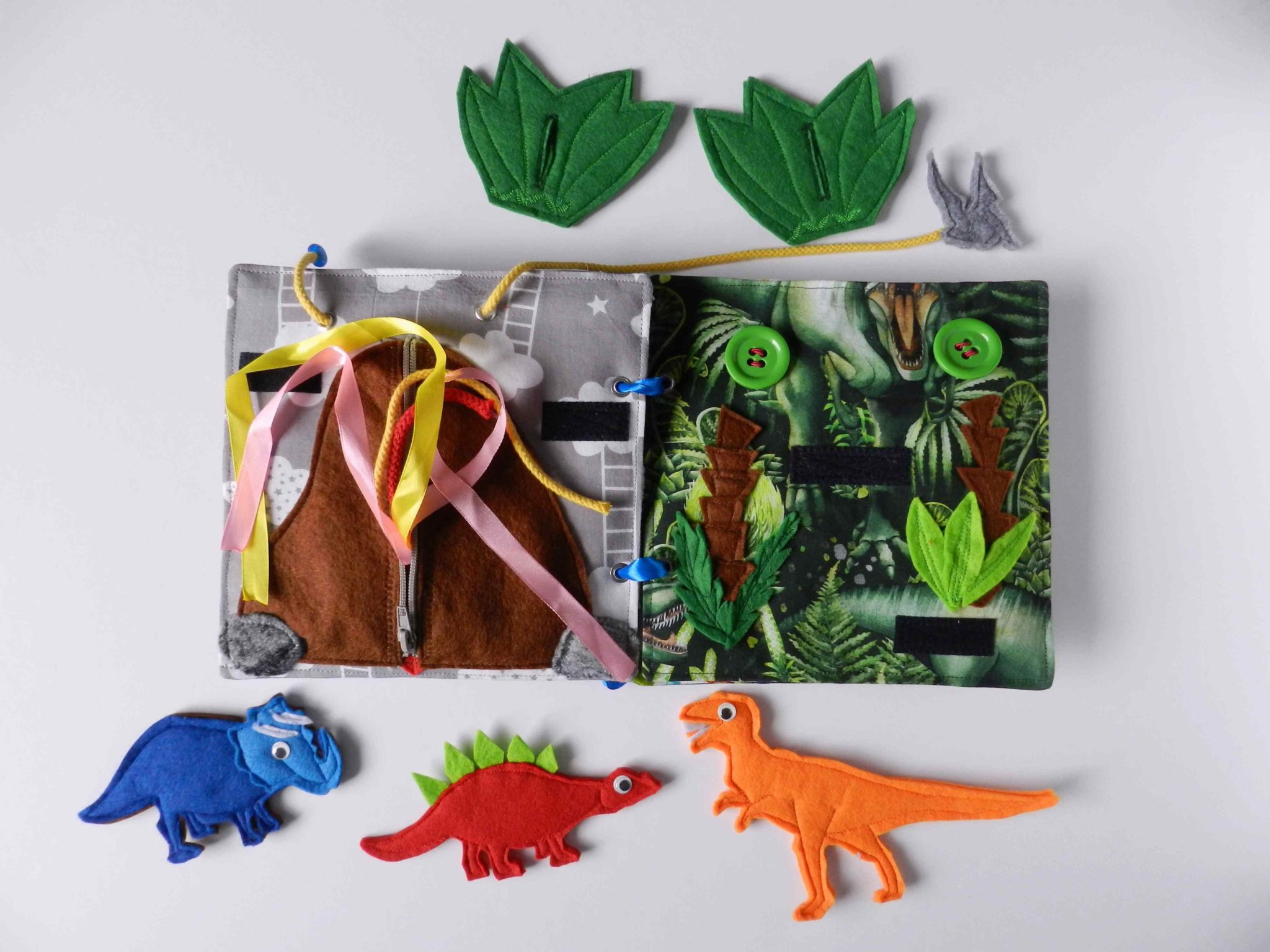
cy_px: 476
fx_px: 844
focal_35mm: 23
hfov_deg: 73.9
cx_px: 635
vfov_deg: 58.9
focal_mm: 4
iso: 400
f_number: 3.4
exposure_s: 1/200
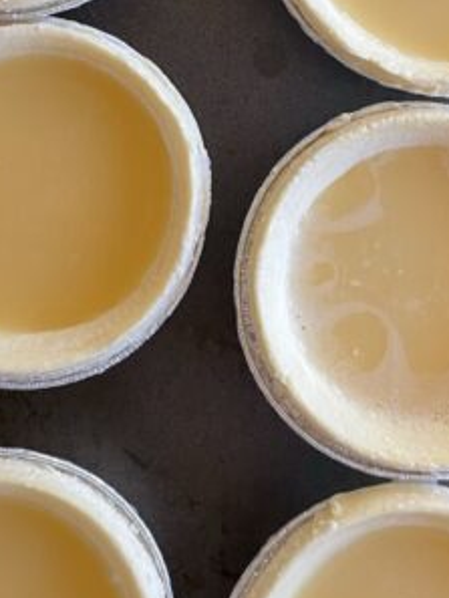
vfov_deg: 27.1
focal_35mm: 70
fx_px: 1210
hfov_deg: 21.0
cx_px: 230
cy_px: 93
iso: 125
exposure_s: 1/99
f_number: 1.6
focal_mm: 4.2
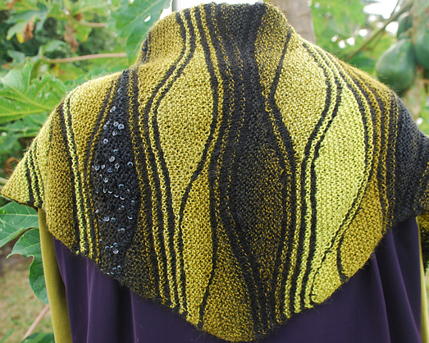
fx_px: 482
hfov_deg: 47.9
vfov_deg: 39.1
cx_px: 221
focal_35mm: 38
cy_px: 168
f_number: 5
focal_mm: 22
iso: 200
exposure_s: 1/100
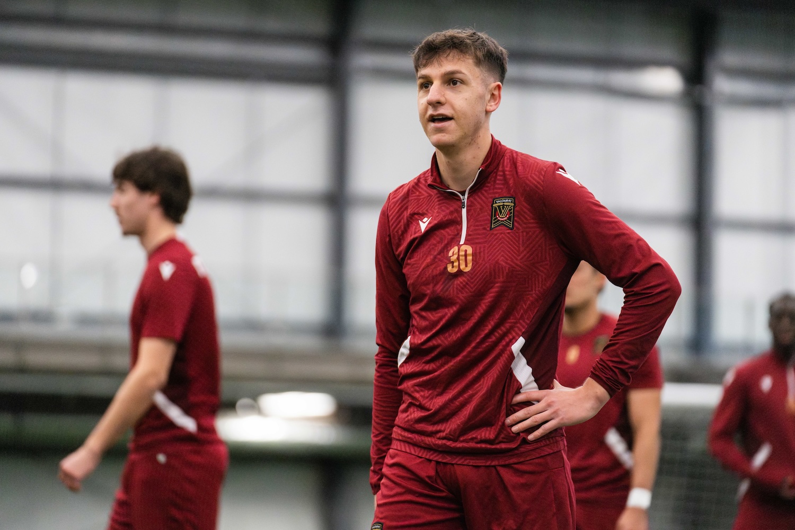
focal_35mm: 155
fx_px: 3423
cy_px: 265
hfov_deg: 13.2
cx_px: 398
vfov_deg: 8.9
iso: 10000
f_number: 2.8
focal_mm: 155
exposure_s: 1/1000
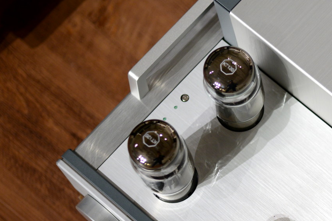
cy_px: 207
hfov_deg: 15.0
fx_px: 1227
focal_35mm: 133
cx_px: 376
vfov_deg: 10.3
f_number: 2.8
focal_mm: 55
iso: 800
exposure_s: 1/50
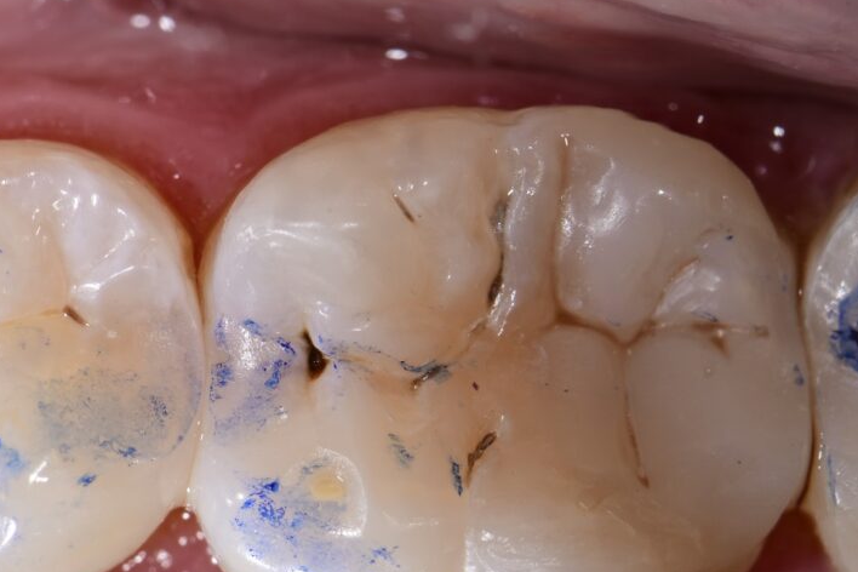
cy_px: 396
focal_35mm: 227
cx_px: 516
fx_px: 5410
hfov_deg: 9.1
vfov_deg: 6.1
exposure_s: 1/160
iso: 200
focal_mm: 105
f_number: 32
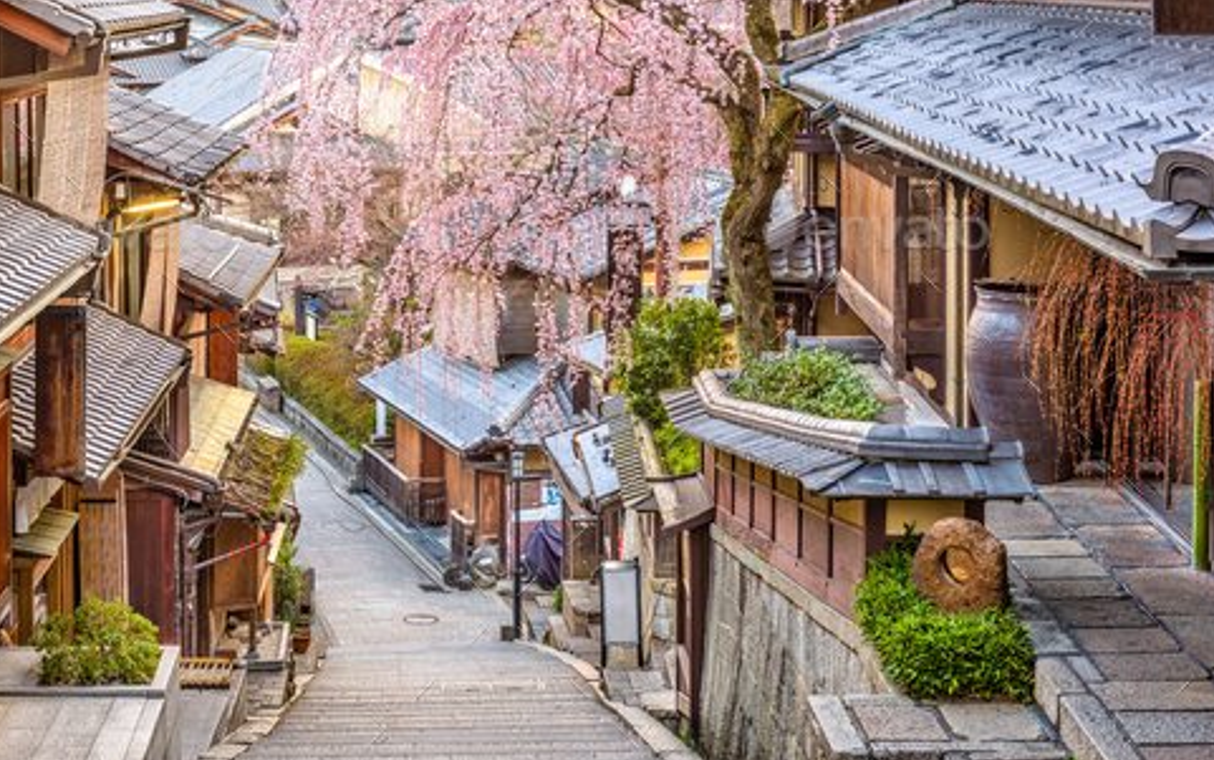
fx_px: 2317
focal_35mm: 70
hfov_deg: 29.3
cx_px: 490
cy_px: 351
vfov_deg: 18.6
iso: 64
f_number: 11
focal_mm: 56
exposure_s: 1
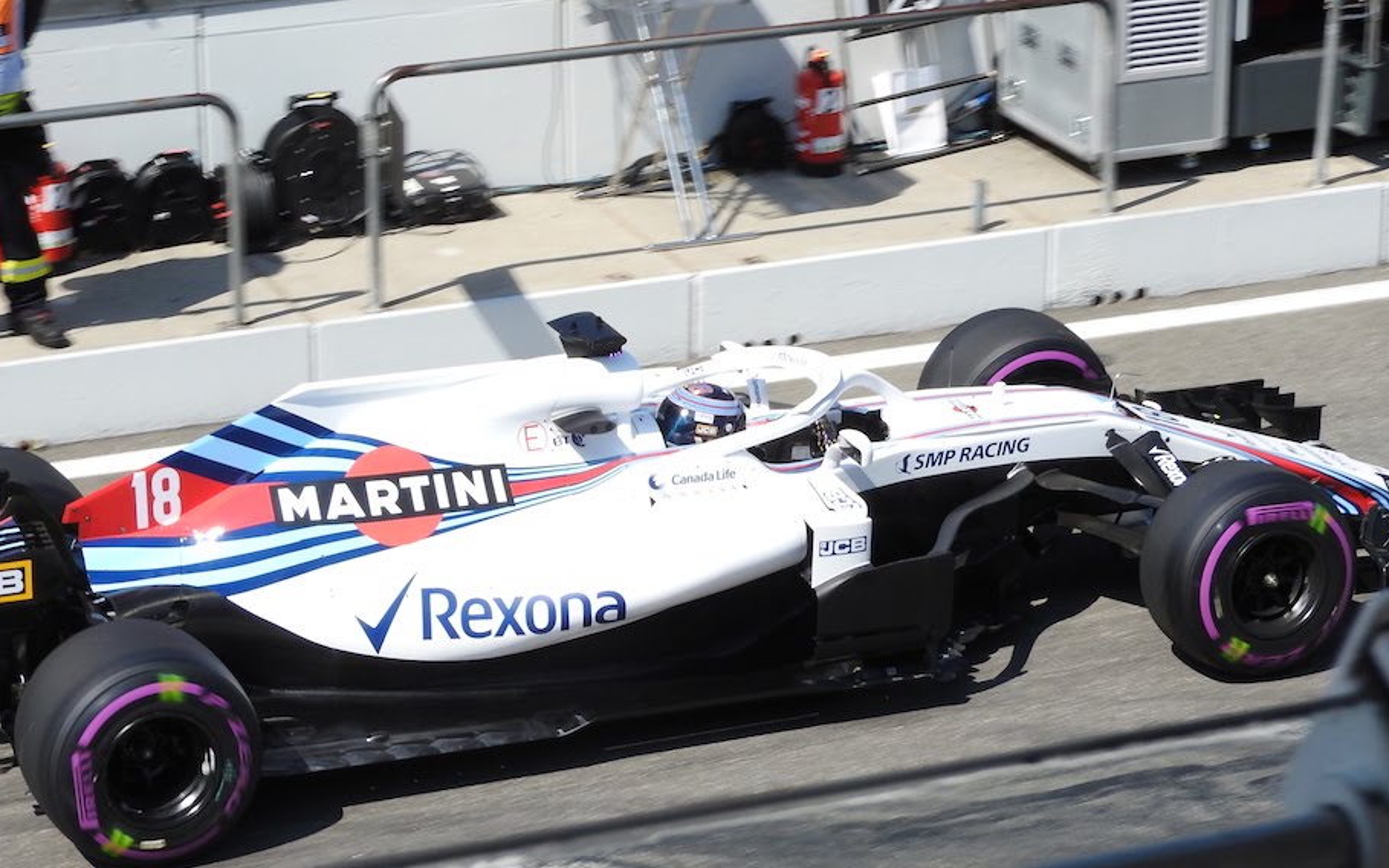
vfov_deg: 11.0
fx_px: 4504
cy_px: 309
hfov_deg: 17.5
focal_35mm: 119
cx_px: 587
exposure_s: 1/640
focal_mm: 15.2
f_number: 4.5
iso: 100
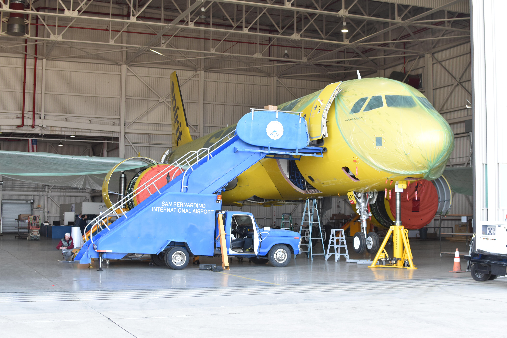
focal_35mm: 52
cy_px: 169
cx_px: 254
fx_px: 739
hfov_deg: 37.9
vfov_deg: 25.8
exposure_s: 1/125
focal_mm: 35
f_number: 5.6
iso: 400
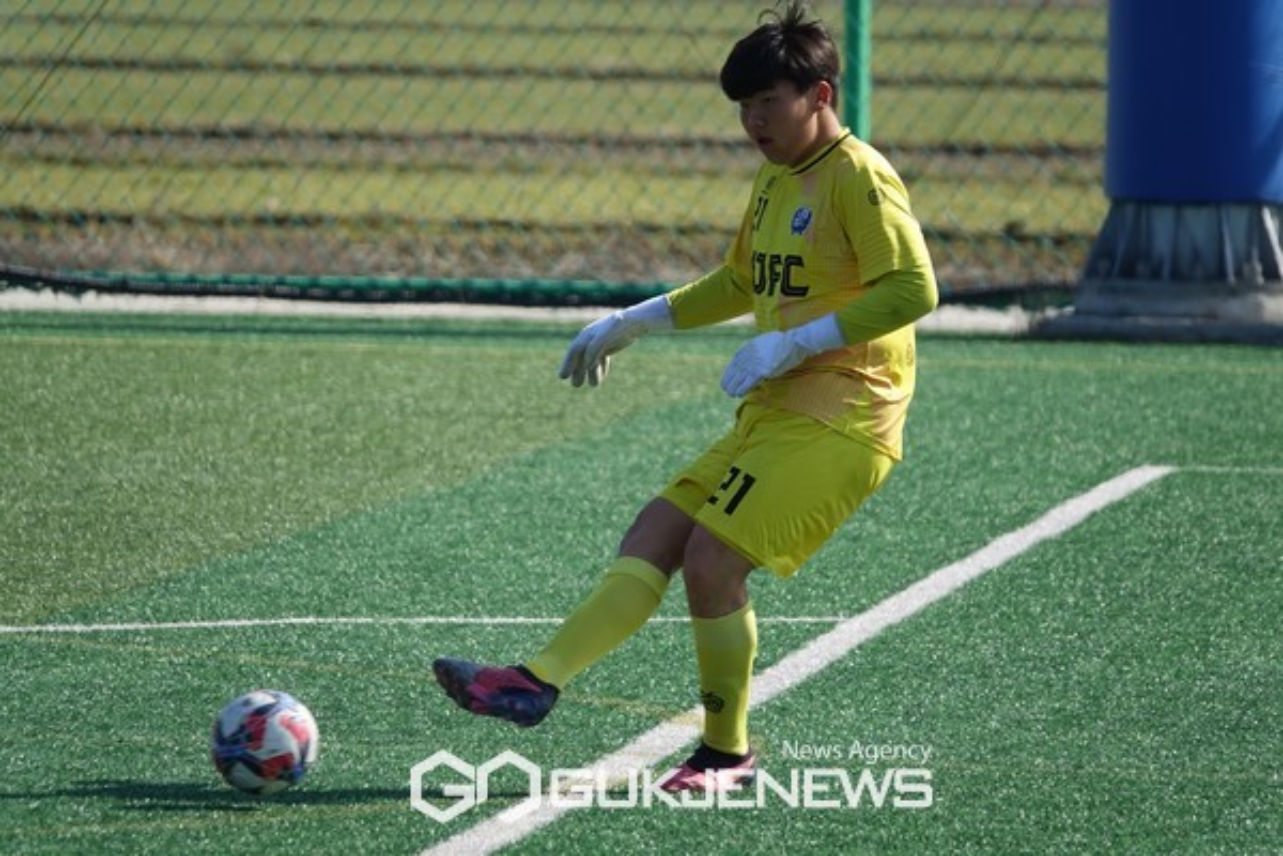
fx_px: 19992
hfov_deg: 3.7
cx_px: 642
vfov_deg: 2.5
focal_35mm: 561
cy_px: 428
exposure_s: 1/640
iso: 100
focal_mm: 205.6
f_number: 4
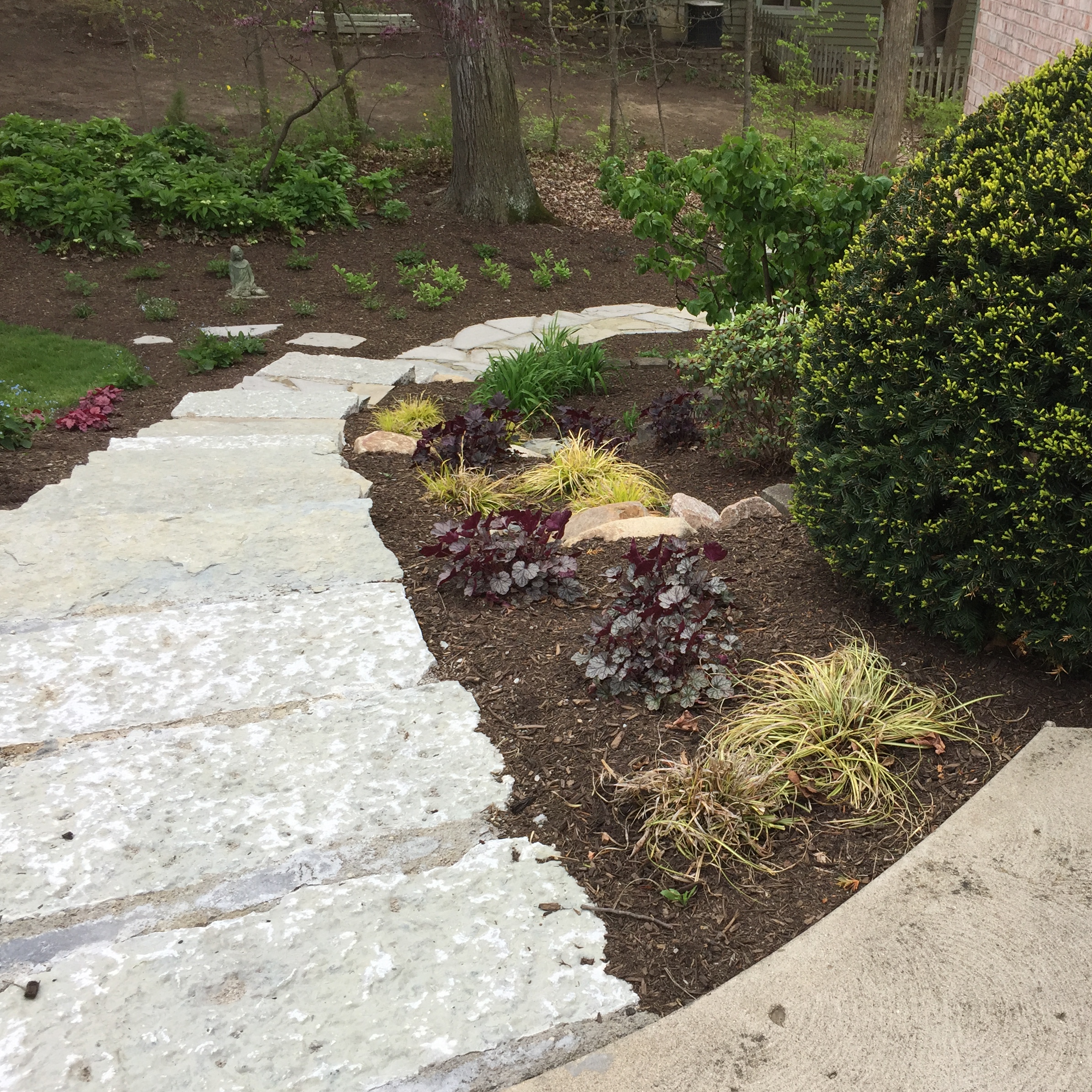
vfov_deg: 47.2
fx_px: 1249
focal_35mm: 35
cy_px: 549
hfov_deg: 46.5
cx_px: 724
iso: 32
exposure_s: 1/989
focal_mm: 4.15
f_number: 2.2
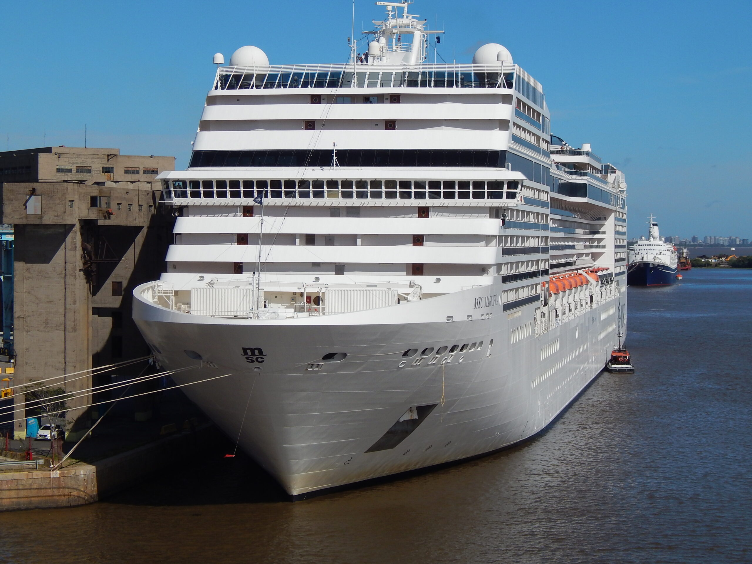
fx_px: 2042
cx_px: 376
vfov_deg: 15.7
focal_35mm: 94
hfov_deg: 20.9
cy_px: 282
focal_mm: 16.6
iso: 125
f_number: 8.8
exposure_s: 1/800
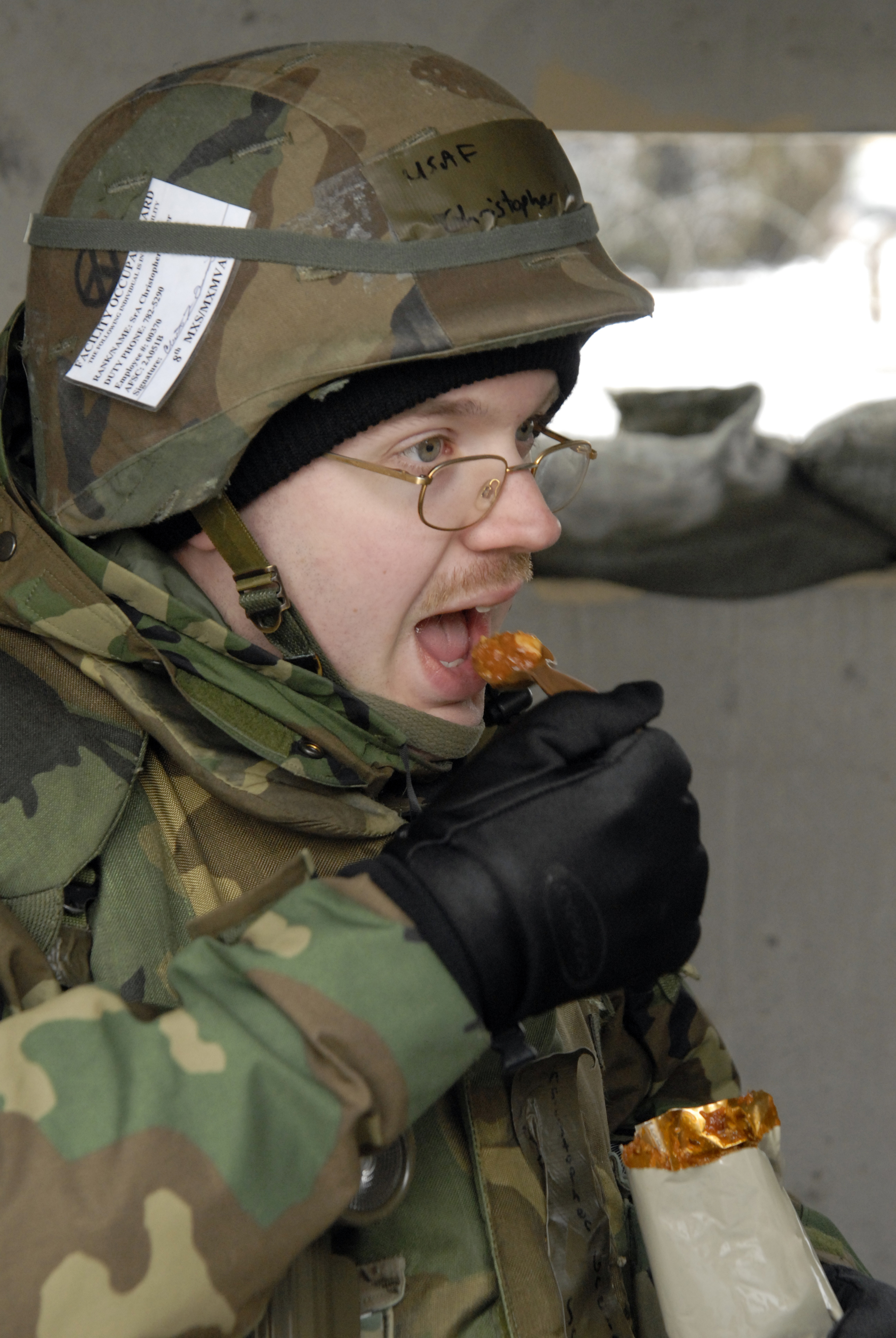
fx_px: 3685
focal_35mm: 99
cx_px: 448
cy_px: 669
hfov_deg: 13.9
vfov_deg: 20.6
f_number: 5.6
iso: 800
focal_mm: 66
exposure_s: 1/160
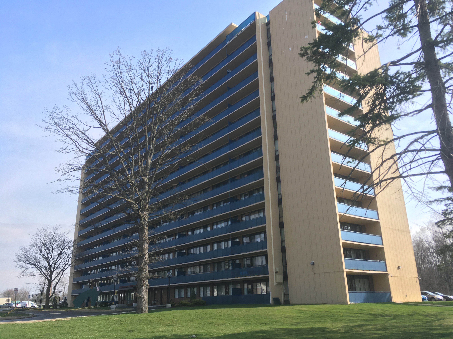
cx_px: 226
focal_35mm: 29
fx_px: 380
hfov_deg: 61.7
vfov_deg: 48.2
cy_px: 170
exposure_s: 1/635
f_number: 2.2
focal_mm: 4.15
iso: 25
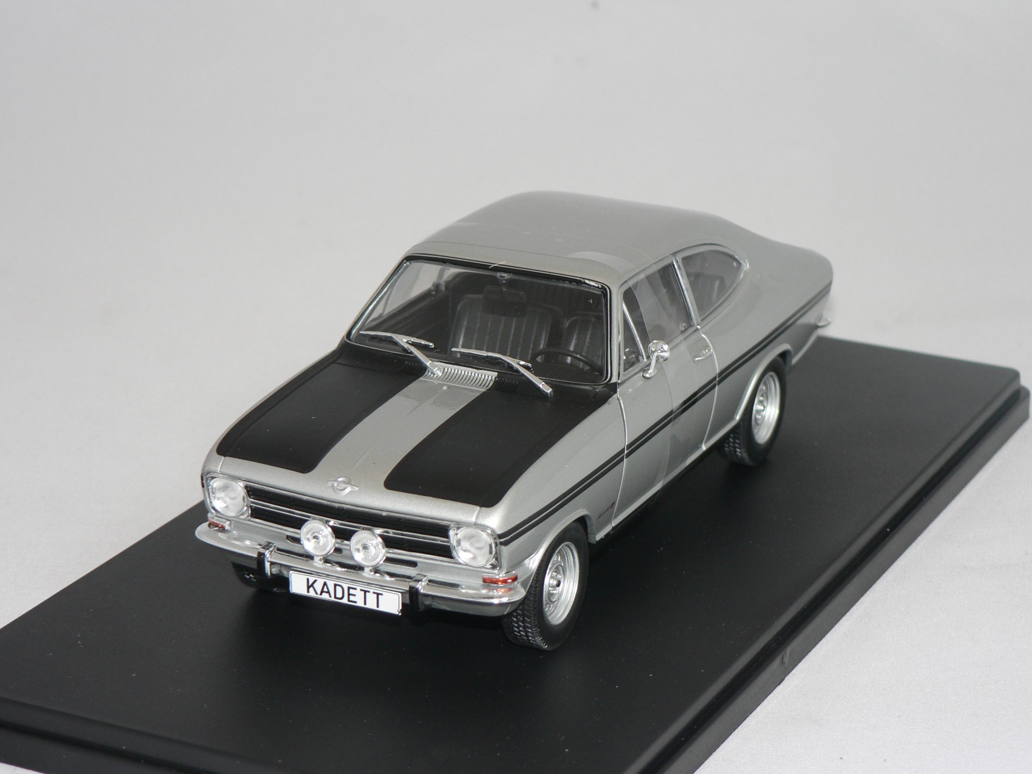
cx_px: 516
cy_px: 387
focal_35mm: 102
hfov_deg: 19.3
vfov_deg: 14.5
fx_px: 3041
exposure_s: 1/60
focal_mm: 16.9
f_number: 3.2
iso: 80
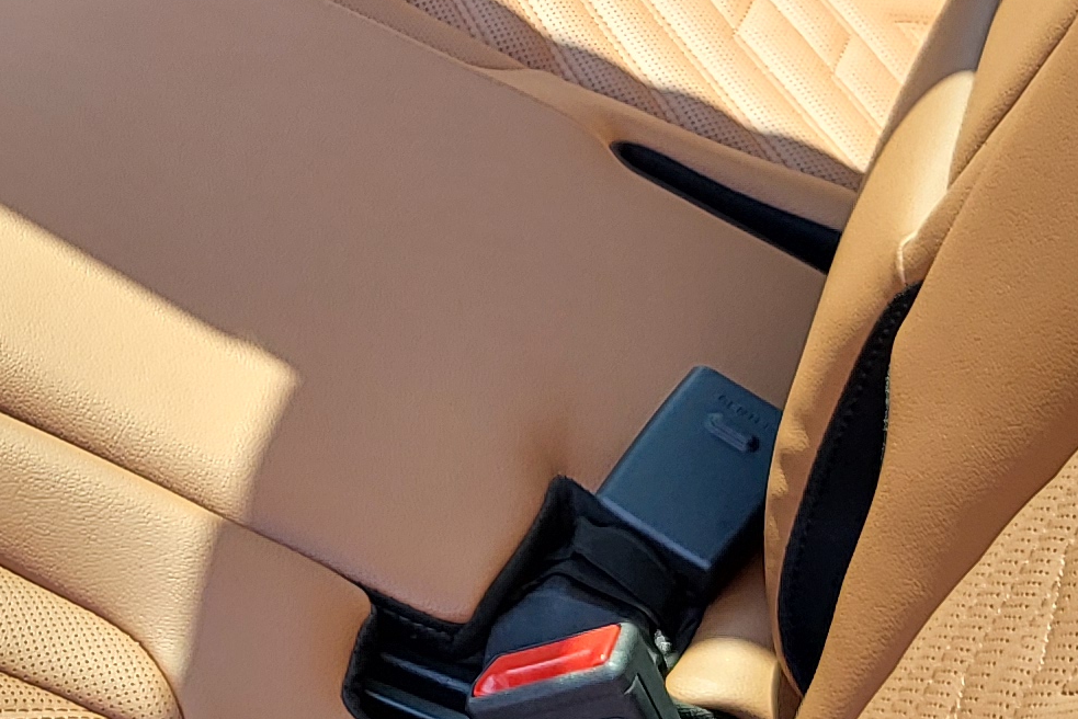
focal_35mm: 110
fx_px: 3295
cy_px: 84
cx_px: -178
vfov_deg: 12.4
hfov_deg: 17.8
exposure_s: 1/120
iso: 64
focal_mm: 5.4
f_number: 1.8
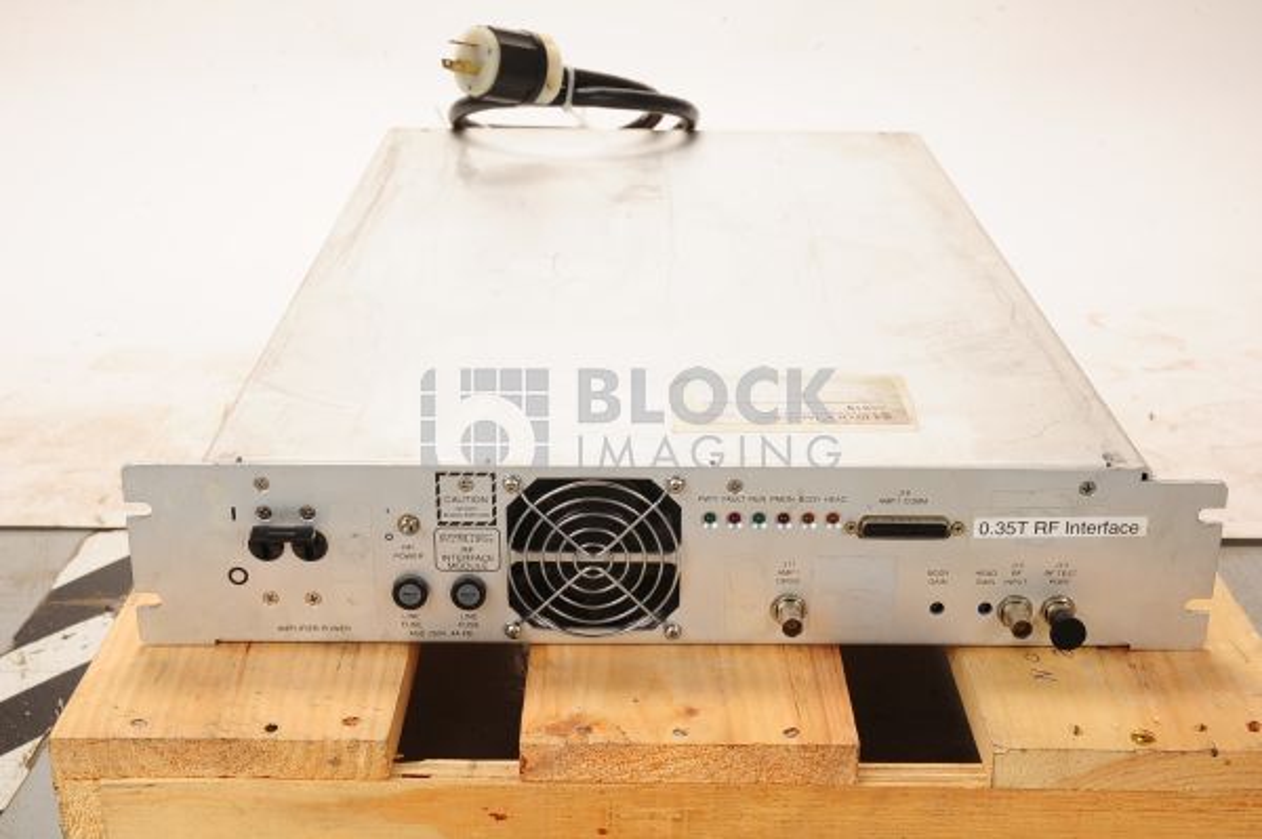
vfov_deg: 26.9
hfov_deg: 39.6
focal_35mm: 50
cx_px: 631
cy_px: 420
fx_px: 1751
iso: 320
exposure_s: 1/160
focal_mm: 50
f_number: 13
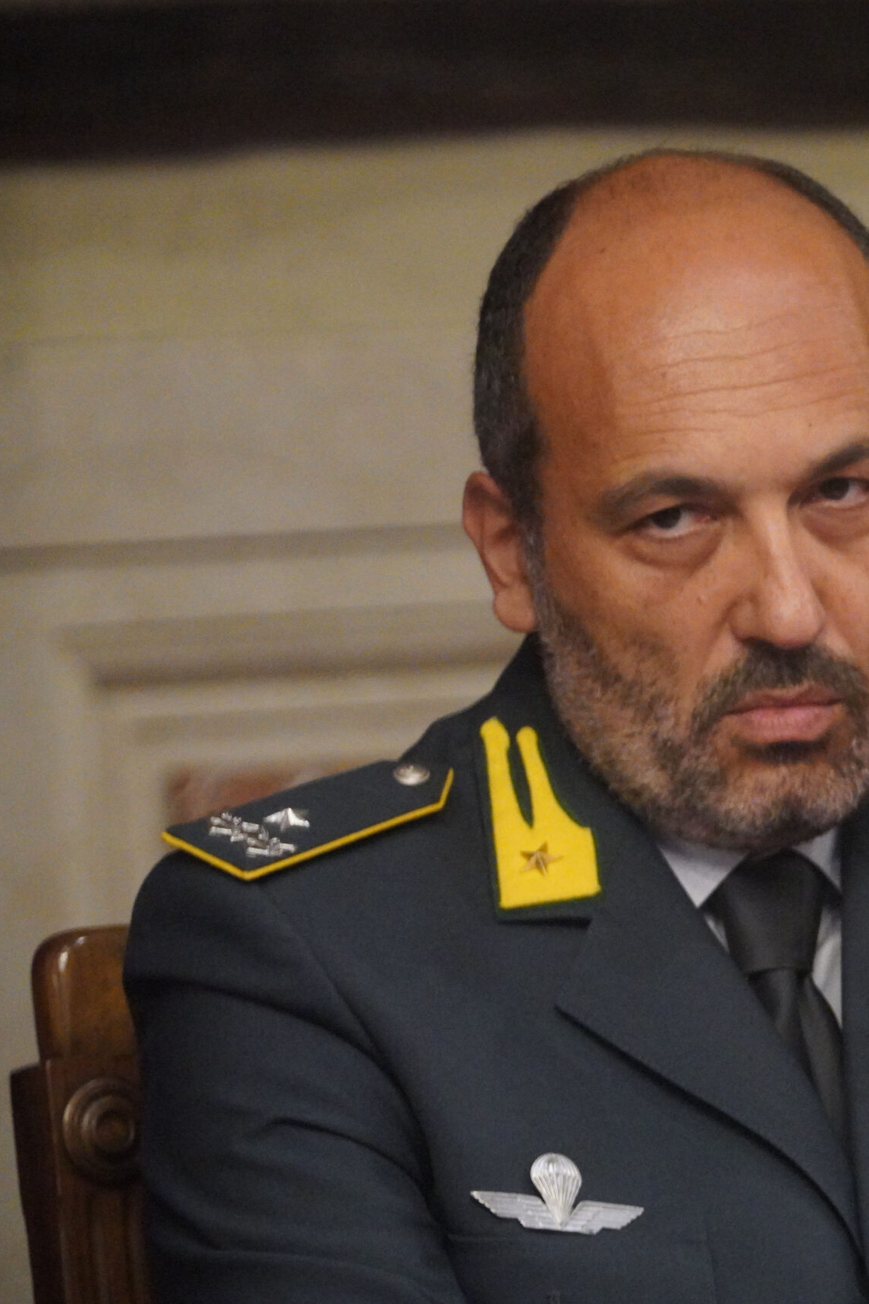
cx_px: 824
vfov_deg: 3.5
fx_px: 21542
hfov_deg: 2.3
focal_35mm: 595
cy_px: 652
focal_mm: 396
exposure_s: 1/125
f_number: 5.6
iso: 16000
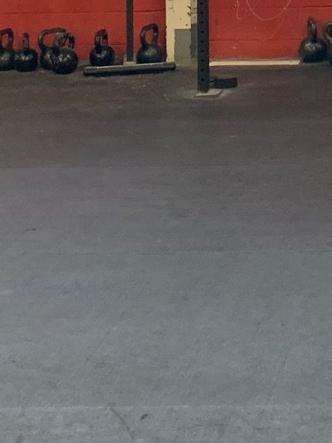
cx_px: 422
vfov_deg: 16.9
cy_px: -197
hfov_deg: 13.4
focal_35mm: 107
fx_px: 1370
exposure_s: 1/60
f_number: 1.8
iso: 160
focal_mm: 4.25
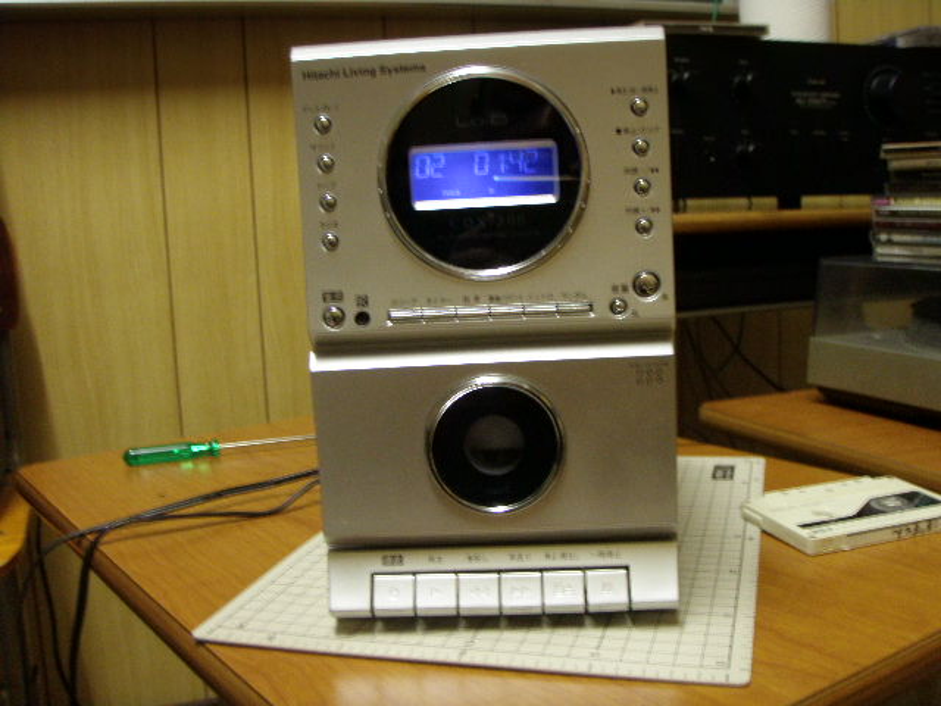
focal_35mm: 38
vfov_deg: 37.7
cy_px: 353
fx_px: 1033
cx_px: 470
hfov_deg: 49.0
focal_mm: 6.7
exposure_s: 1/4
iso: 200
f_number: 3.5
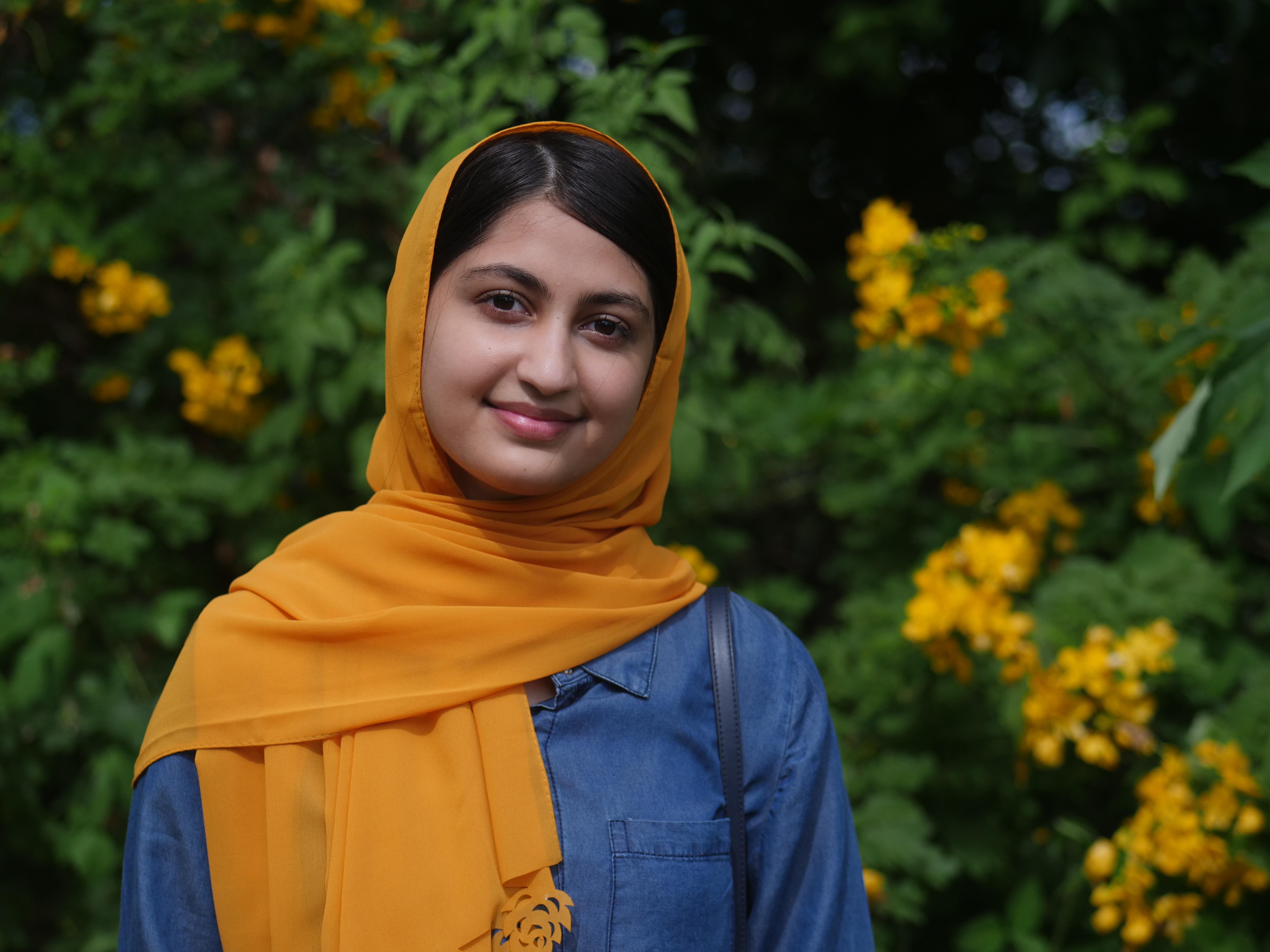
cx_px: 635
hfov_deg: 22.8
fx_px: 3155
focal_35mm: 86
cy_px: 476
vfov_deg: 17.2
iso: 200
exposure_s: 1/800
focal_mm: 43
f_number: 2.2
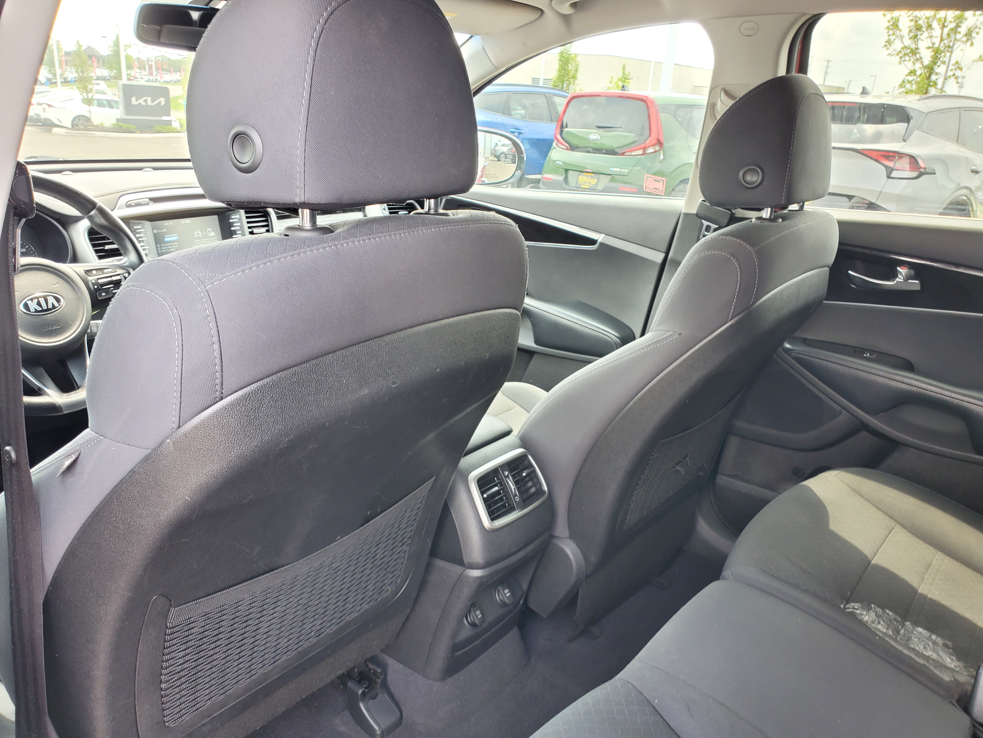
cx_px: 492
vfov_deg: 53.1
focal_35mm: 26
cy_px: 369
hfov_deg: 67.3
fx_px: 738
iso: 100
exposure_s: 1/54
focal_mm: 4.3
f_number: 2.4
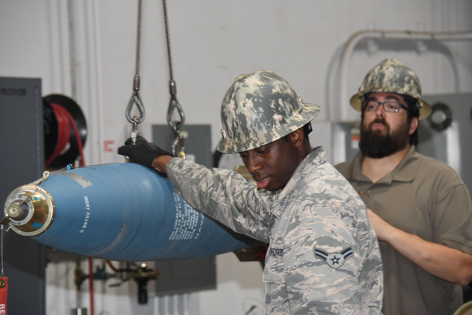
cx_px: 236
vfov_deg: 7.3
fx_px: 2458
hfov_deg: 11.0
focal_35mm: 188
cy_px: 158
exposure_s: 1/30
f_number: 5.6
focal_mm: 125
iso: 640
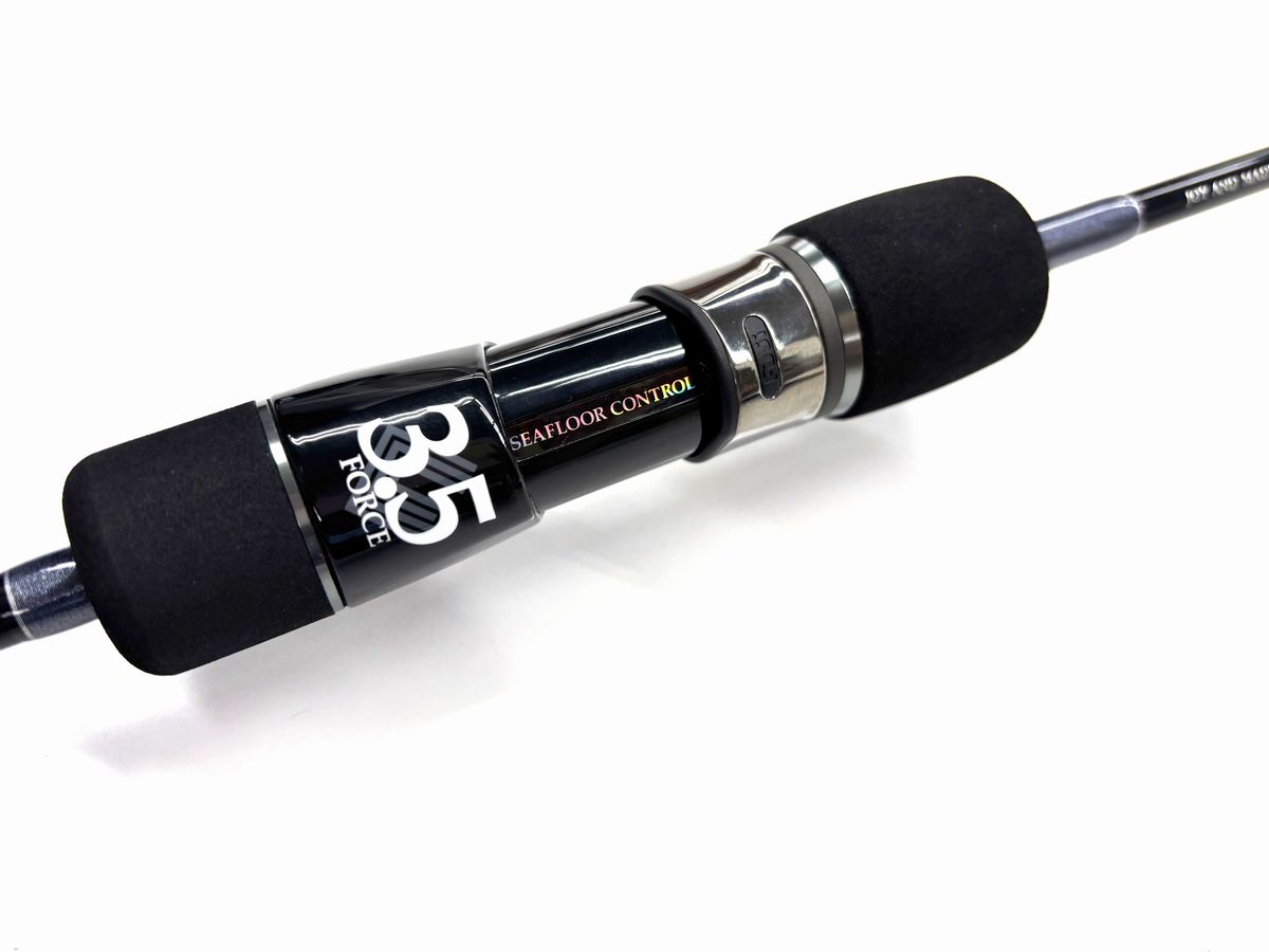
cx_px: 634
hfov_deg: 67.3
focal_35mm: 26
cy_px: 476
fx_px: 953
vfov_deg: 53.1
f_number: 1.6
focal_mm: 5.96
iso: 40
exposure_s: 1/100
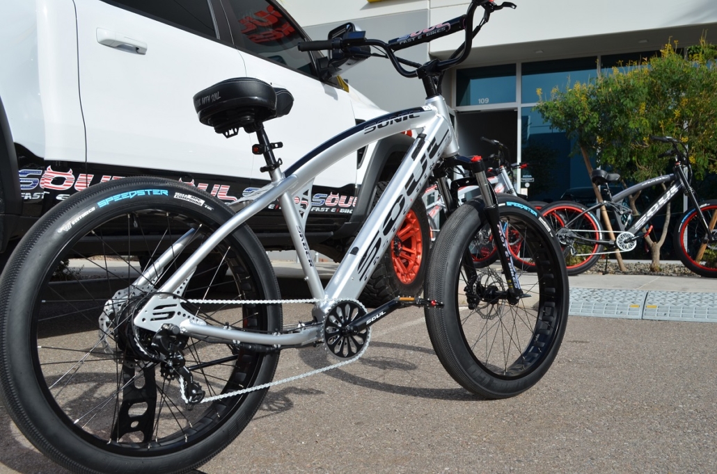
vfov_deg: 36.7
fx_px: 715
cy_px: 237
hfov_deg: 53.2
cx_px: 358
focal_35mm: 36
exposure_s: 1/200
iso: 100
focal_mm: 24
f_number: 8
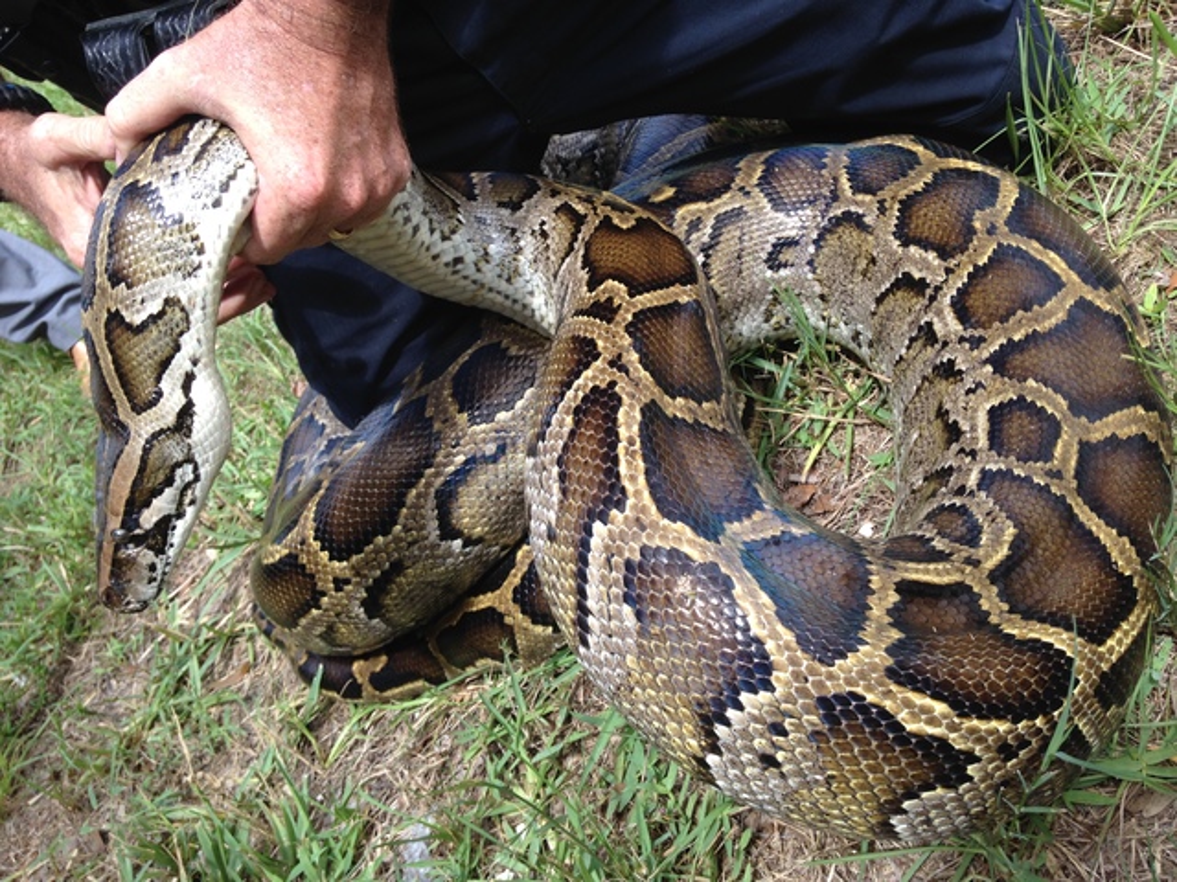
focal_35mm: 33
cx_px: 588
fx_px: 1122
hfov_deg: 55.4
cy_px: 441
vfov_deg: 42.9
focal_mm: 4.12
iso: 50
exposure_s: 1/480
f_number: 2.4
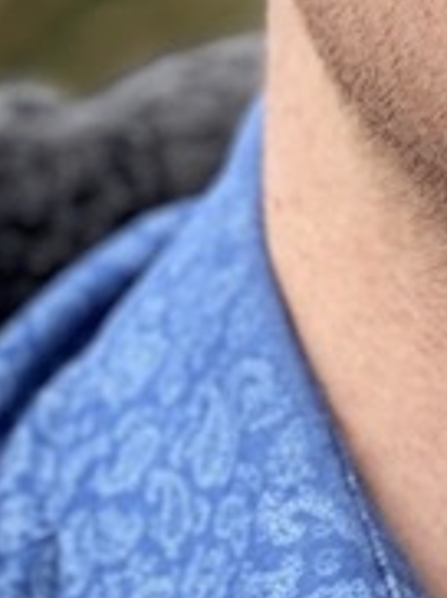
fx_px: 6575
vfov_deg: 5.2
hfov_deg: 3.8
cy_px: -296
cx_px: 1132
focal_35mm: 381
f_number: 2
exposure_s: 1/163
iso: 20
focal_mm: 6
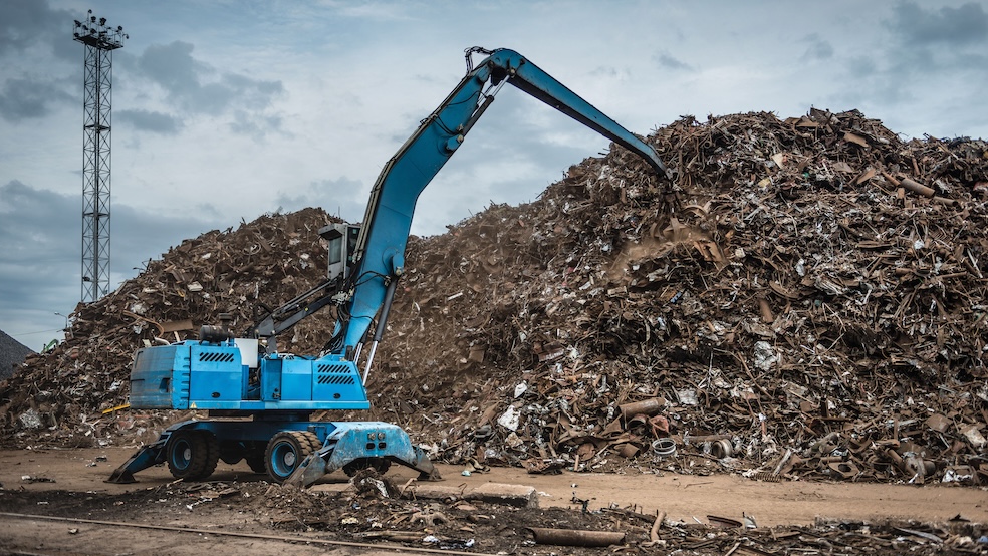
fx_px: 865
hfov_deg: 59.5
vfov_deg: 35.7
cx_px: 494
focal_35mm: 33
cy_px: 279
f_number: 3.2
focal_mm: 31
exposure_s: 1/800
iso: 200
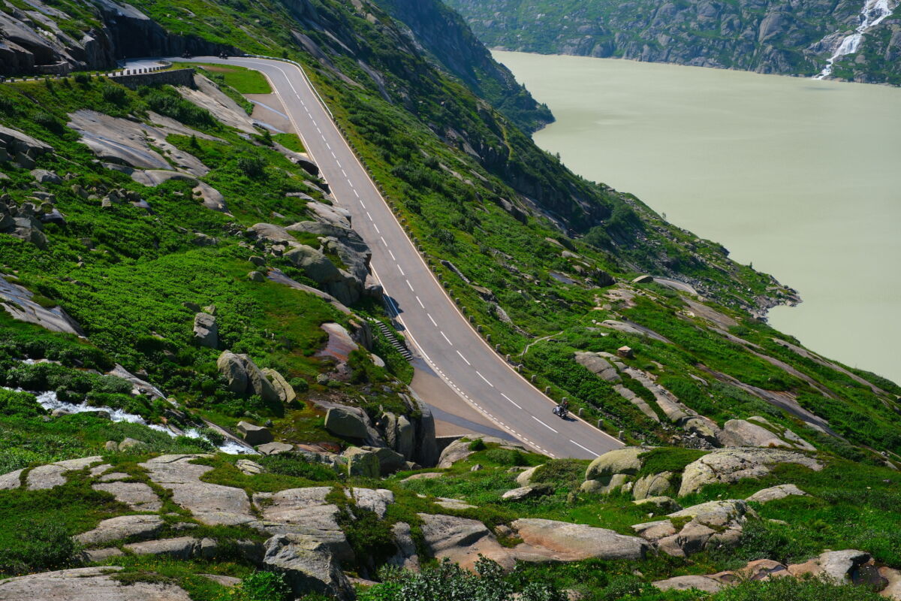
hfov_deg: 37.5
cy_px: 300
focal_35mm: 53
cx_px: 450
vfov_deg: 25.5
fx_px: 1326
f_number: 5
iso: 125
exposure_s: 1/680
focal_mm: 35
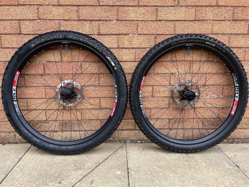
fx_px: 187
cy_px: 94
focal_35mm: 26
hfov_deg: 67.3
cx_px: 124
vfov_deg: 53.1
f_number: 1.6
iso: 32
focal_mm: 4.2
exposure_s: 1/545
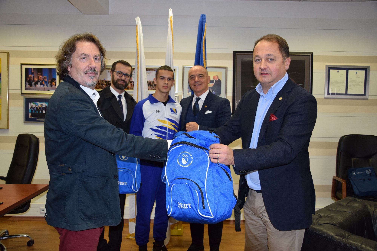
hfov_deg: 59.5
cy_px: 126
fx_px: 330
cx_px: 188
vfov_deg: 41.7
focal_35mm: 32
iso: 800
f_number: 4
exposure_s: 1/80
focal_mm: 21
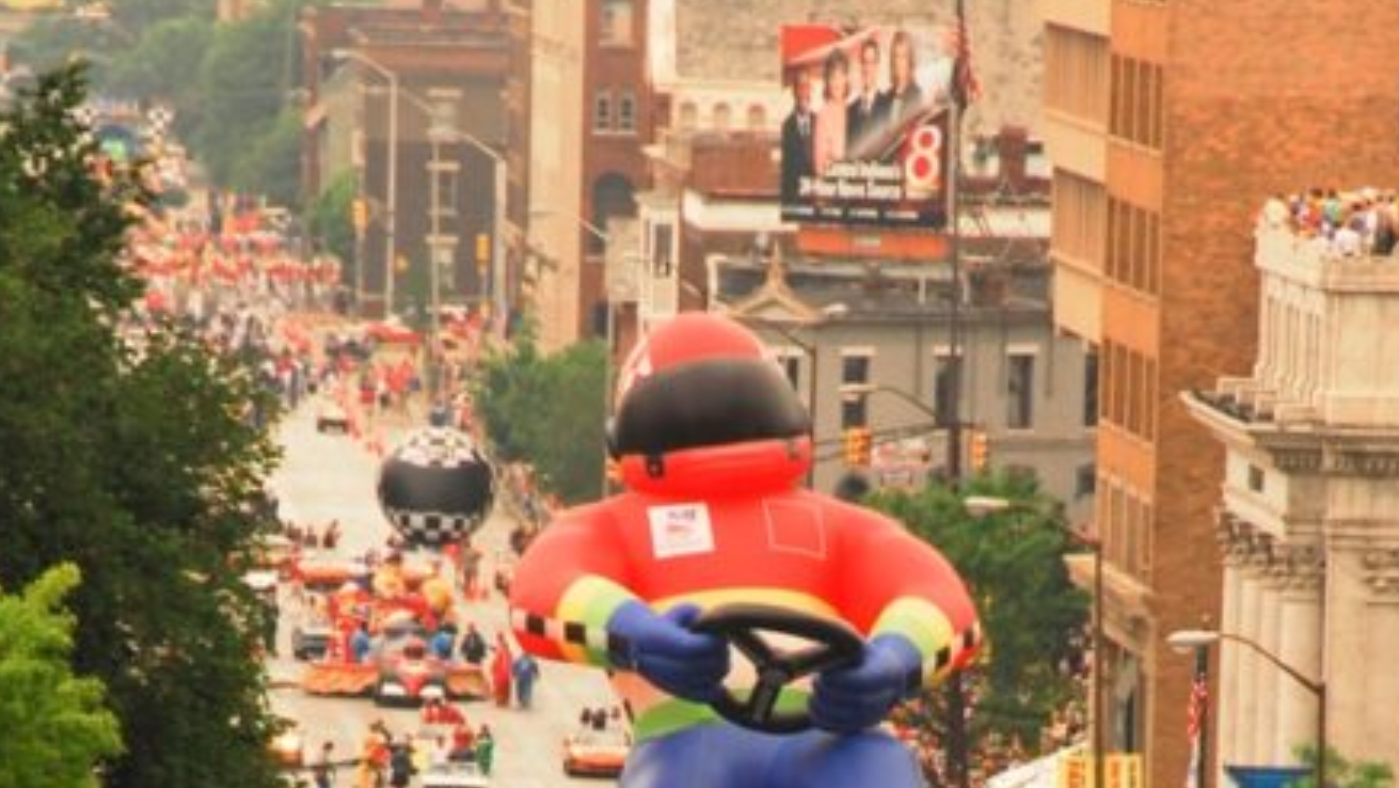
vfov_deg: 2.0
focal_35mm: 603
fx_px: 22373
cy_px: 1014
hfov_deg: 3.6
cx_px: 701
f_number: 7.1
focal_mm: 200
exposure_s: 1/320
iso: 200
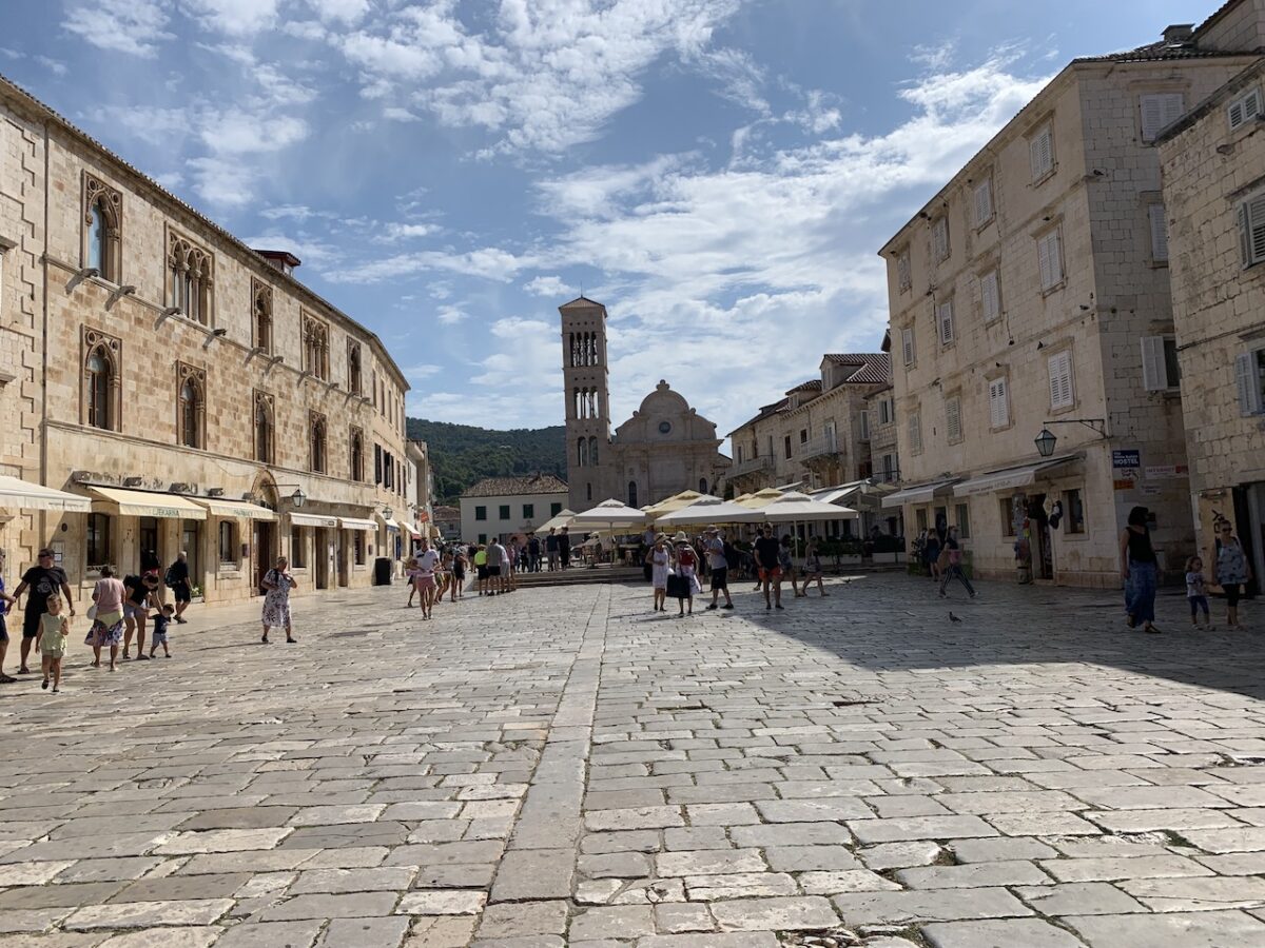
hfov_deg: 67.3
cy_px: 474
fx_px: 950
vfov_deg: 53.1
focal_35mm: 26
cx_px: 632
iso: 25
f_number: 1.8
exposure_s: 1/6452
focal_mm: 4.25
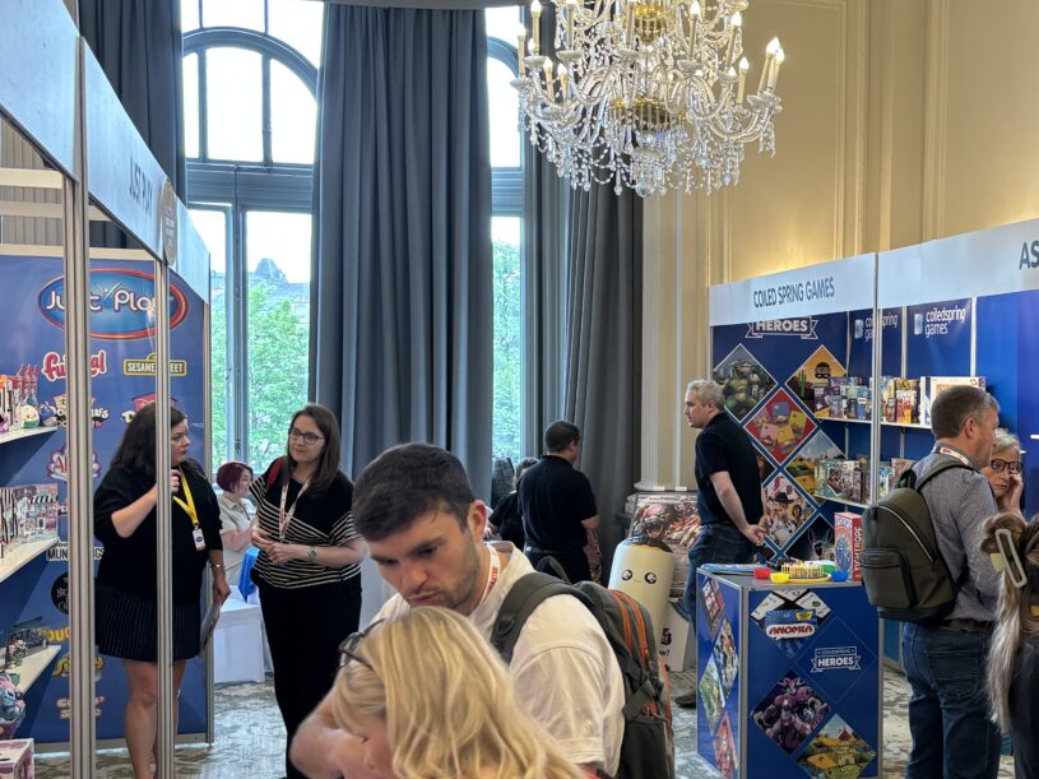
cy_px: 465
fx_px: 1471
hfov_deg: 38.0
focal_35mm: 49
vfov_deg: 29.6
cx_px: 776
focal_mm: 5.96
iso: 80
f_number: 1.6
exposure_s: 1/50
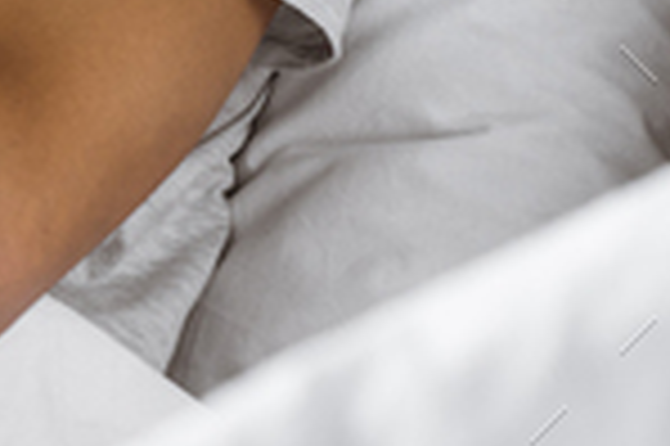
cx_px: -598
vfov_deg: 6.8
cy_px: -266
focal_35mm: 198
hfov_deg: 9.8
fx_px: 3681
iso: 400
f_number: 3.2
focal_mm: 50
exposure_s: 1/160
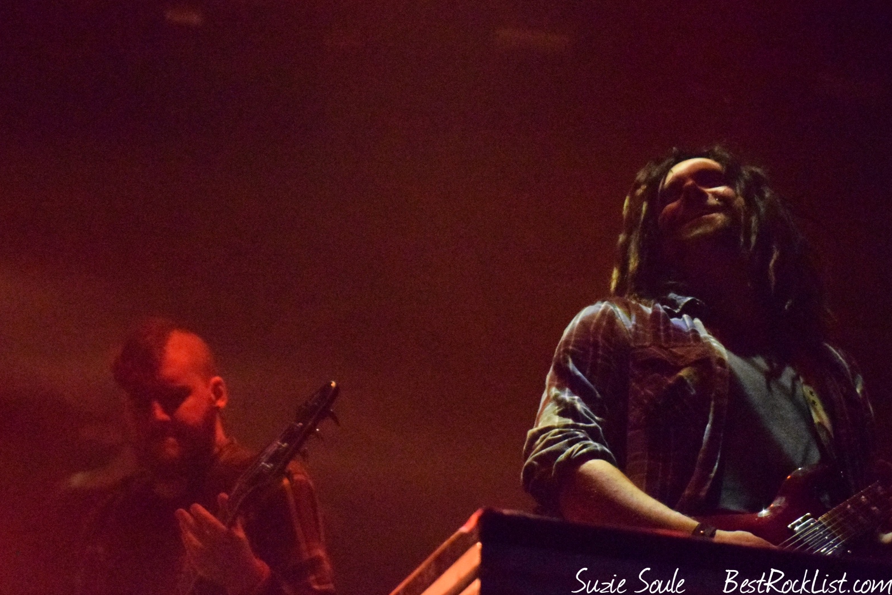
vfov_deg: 11.3
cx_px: 531
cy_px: 190
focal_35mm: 121
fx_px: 2992
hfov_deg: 16.9
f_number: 4
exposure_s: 1/4000
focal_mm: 55
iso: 8000
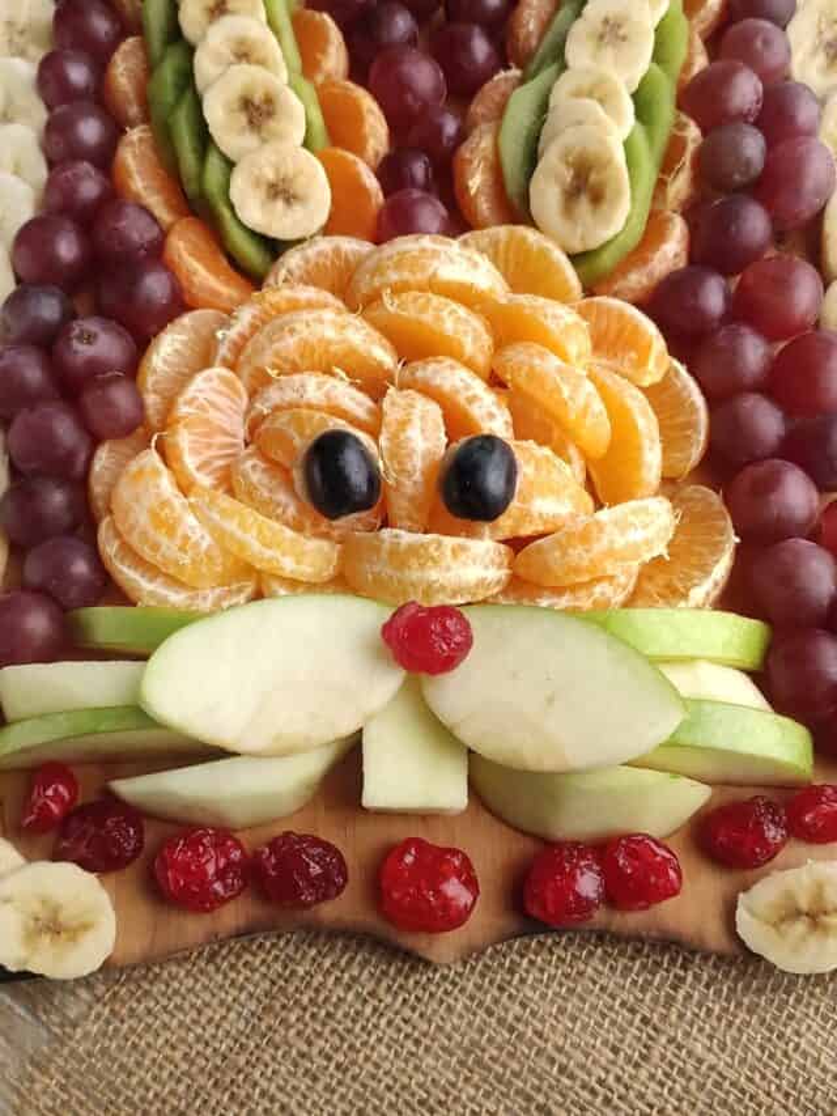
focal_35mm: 25
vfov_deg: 69.4
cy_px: 558
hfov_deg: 54.9
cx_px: 418
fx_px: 806
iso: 3200
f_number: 1.89
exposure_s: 1/1730
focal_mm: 5.43
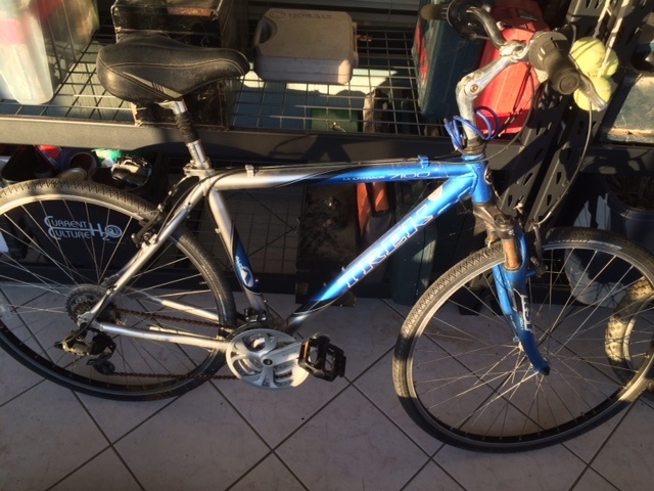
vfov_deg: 48.2
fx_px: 548
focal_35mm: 29
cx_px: 327
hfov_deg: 61.7
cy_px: 246
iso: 40
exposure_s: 1/120
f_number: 2.2
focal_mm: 4.15
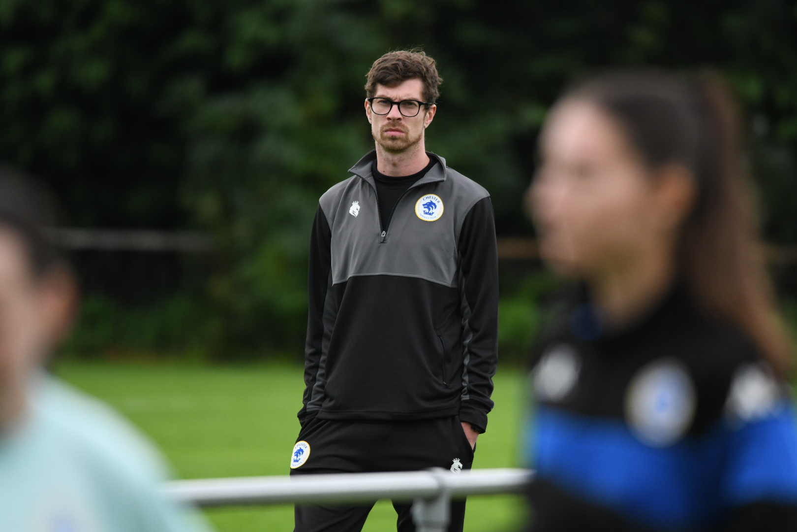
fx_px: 13282
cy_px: 266
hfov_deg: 3.4
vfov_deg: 2.3
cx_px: 398
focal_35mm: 600
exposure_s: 1/1250
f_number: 6.3
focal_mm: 600
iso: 2000
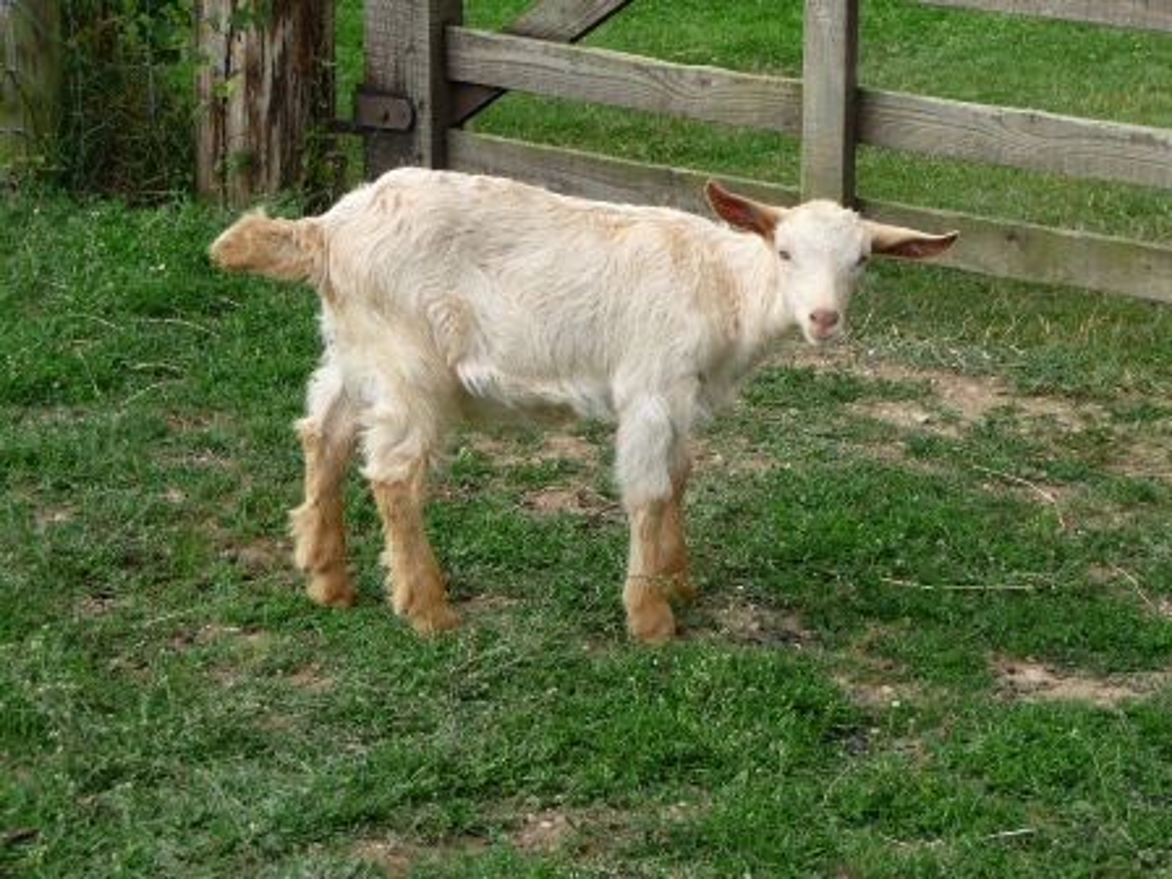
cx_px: 586
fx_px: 4029
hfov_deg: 16.6
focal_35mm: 119
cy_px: 440
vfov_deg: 12.5
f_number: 4.7
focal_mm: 20.3
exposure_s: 1/250
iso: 100
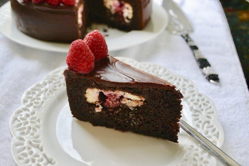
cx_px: 124
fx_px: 270
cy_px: 83
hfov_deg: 49.6
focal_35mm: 39
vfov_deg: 34.2
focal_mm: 26
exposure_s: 1/60
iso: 560
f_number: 4.2
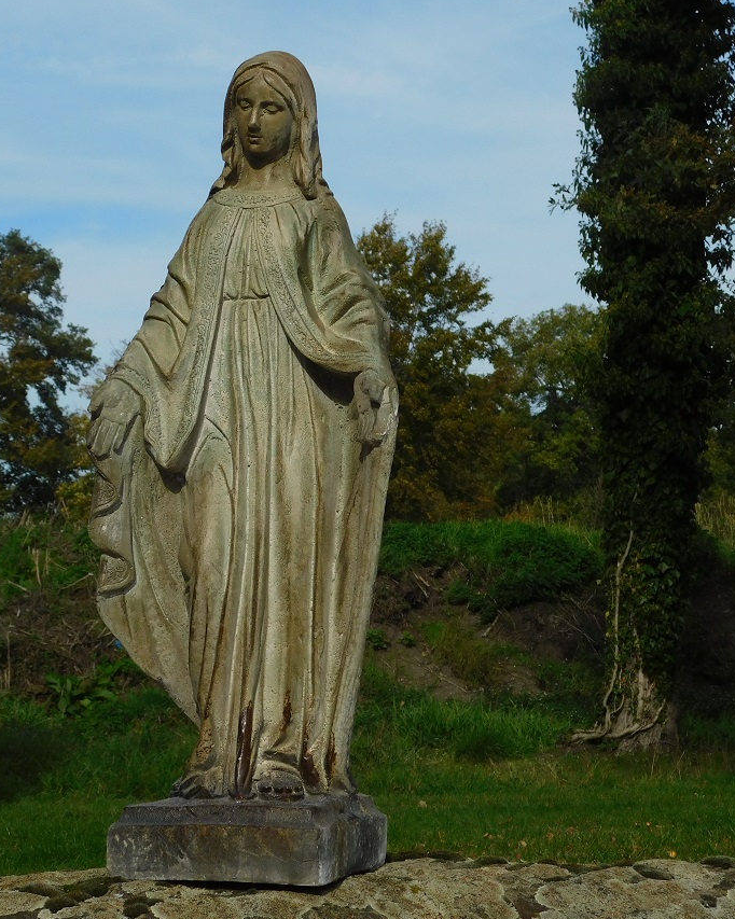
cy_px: 460
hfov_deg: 17.6
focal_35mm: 87
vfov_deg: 22.0
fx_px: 2367
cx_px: 266
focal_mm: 11.7
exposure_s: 1/1250
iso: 125
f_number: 4.2
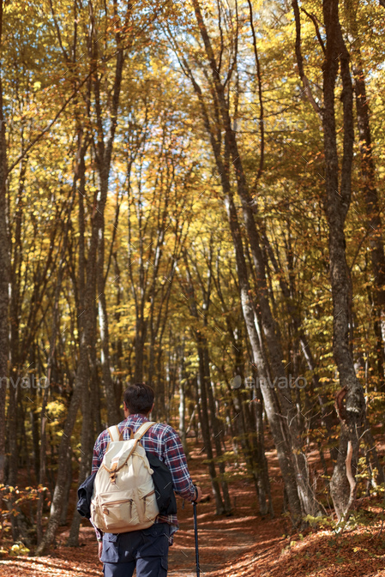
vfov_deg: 42.3
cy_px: 376
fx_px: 737
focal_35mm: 46
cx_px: 137
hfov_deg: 29.1
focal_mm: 23
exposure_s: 1/800
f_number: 1.4
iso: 320
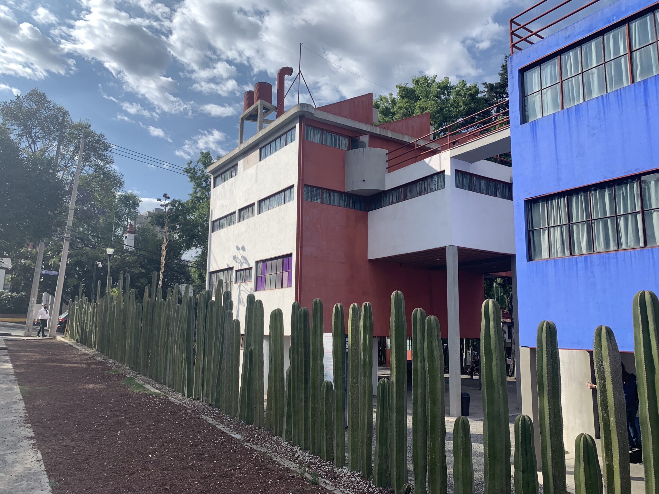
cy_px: 247
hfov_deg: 67.3
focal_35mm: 26
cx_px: 330
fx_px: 495
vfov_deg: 53.1
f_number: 1.8
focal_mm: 4.25
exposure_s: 1/3289
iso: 25
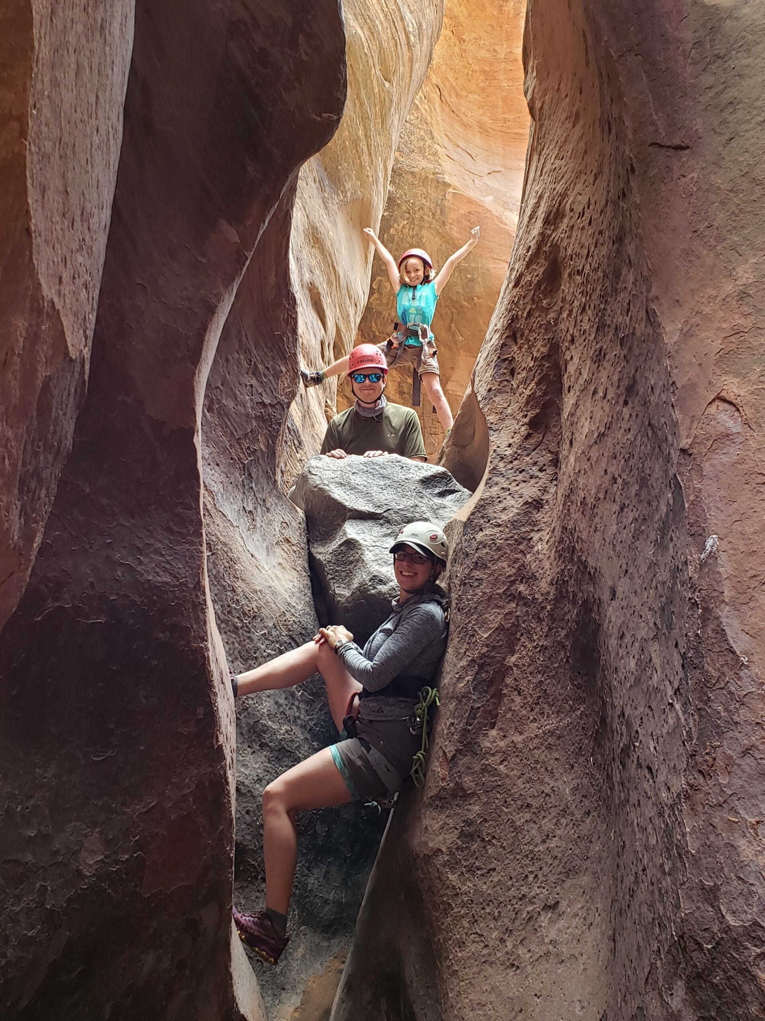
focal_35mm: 26
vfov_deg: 67.3
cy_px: 510
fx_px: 766
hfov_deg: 53.1
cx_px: 382
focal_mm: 4.3
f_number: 2.4
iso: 125
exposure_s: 1/50
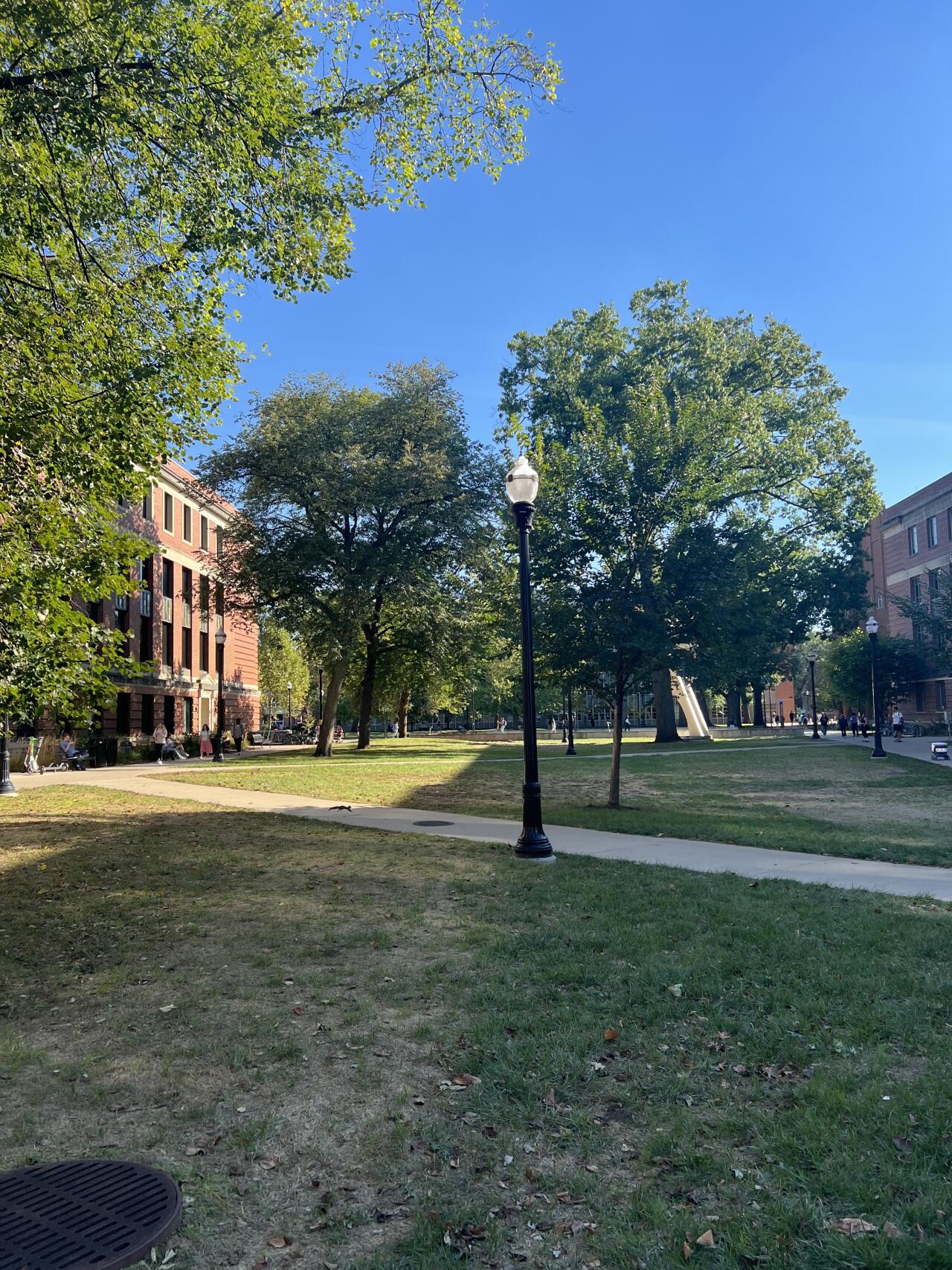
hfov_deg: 53.1
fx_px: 954
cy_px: 635
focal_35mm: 26
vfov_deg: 67.3
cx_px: 476
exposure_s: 1/1252
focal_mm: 5.7
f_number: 1.5
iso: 50
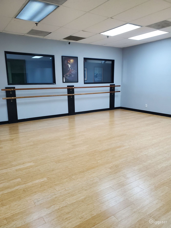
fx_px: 171
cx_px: 86
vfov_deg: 67.3
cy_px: 114
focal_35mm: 26
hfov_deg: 53.1
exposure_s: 1/120
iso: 320
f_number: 2.4
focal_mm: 4.3
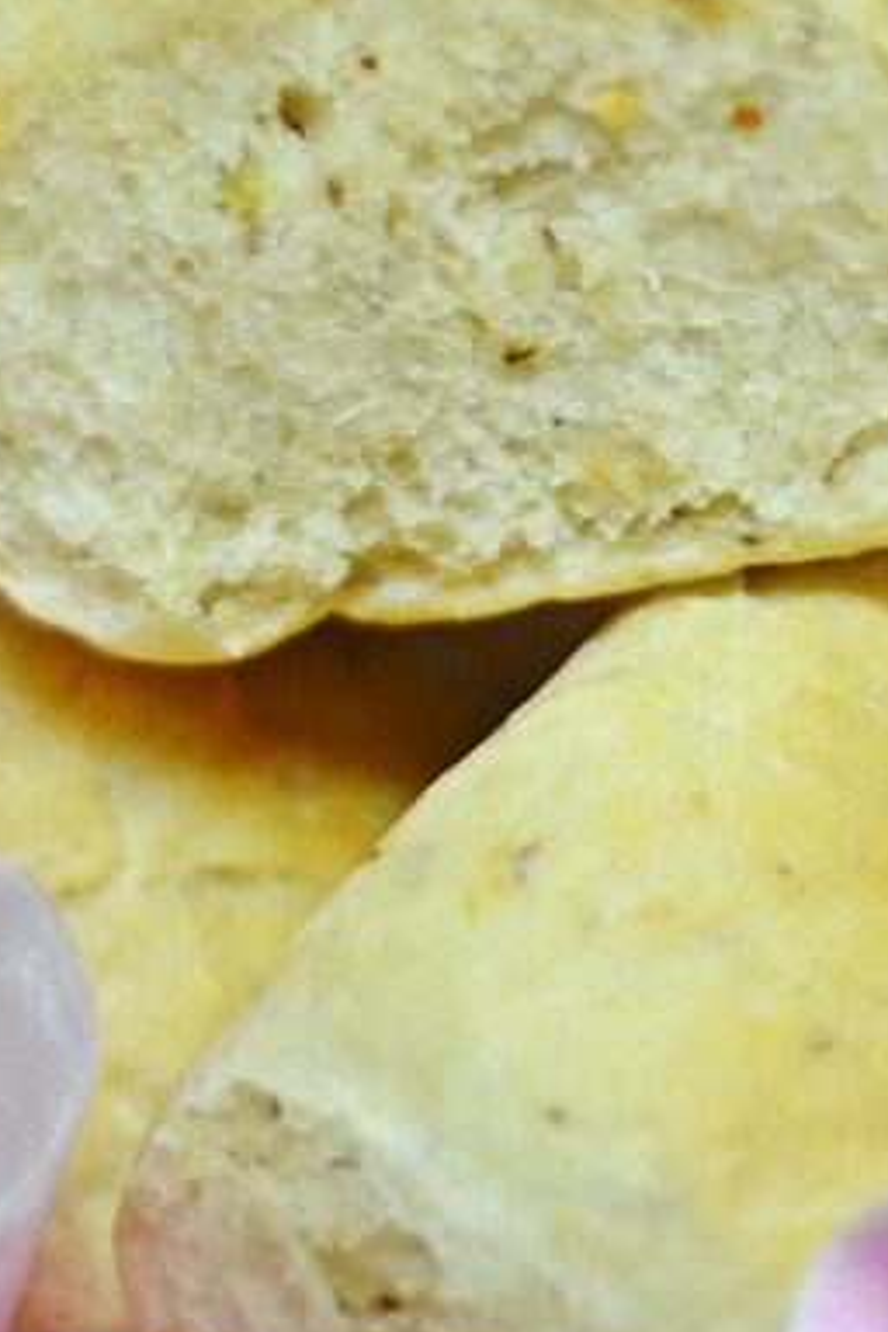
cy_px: 196
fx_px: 5957
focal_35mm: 161
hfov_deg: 8.5
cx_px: 732
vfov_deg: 12.7
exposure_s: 1/60
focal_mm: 50
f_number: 1.8
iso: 560
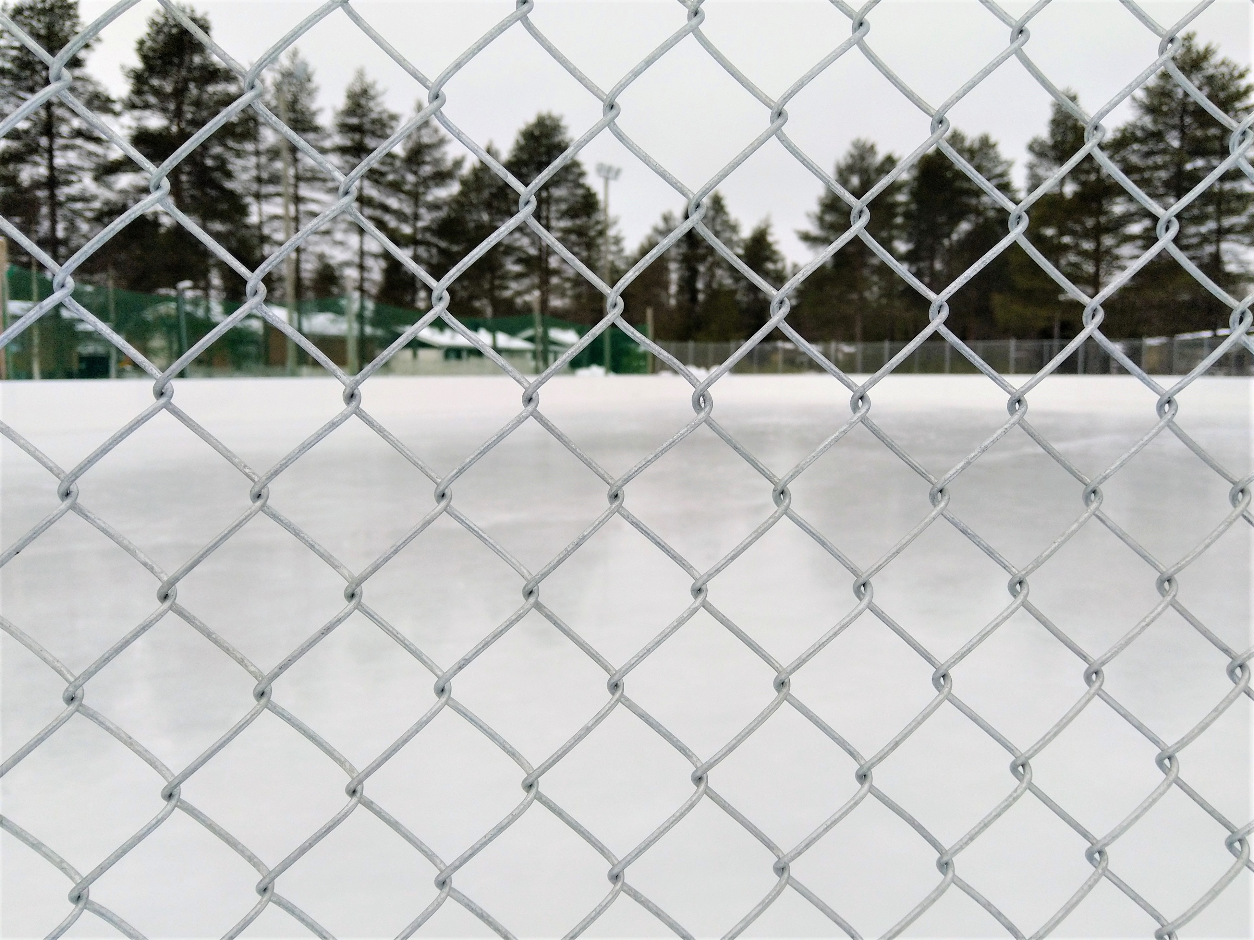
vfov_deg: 54.9
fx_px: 906
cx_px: 627
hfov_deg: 69.4
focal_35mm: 25
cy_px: 470
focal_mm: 4.28
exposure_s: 1/100
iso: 100
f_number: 1.75
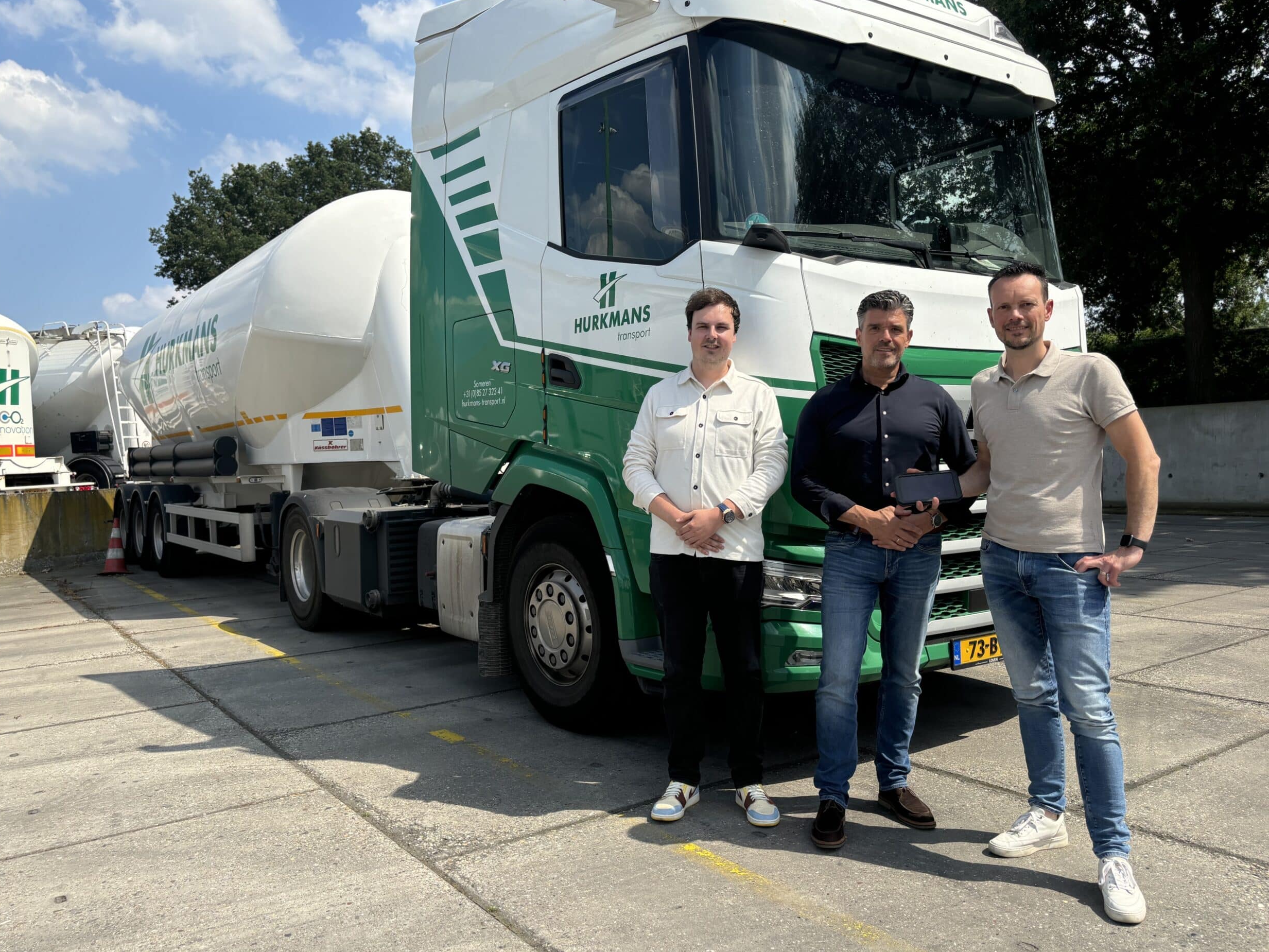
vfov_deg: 51.4
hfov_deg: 65.3
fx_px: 990
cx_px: 611
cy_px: 483
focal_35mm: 27
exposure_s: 1/3413
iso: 50
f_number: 1.6
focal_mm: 5.96
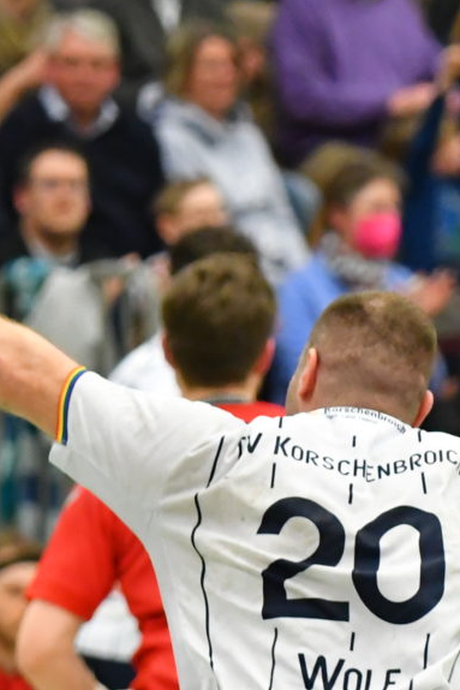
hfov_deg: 2.2
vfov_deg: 3.3
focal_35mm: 621
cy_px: 510
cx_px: 728
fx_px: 11894
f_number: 2.8
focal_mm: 116
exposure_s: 1/500
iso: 3600
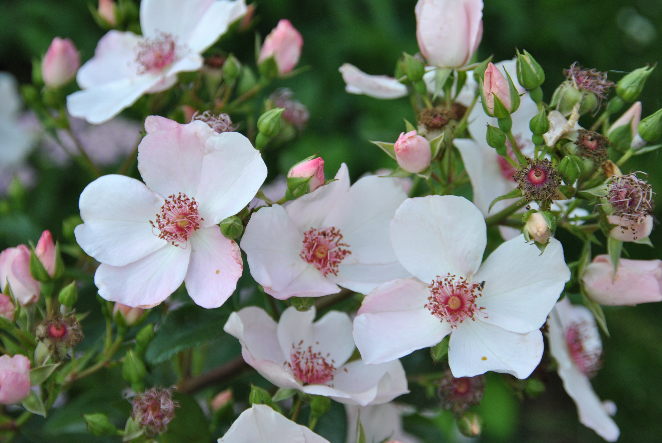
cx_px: 331
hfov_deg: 20.9
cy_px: 222
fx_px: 1795
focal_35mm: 98
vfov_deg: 14.1
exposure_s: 1/200
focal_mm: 65
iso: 200
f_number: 5
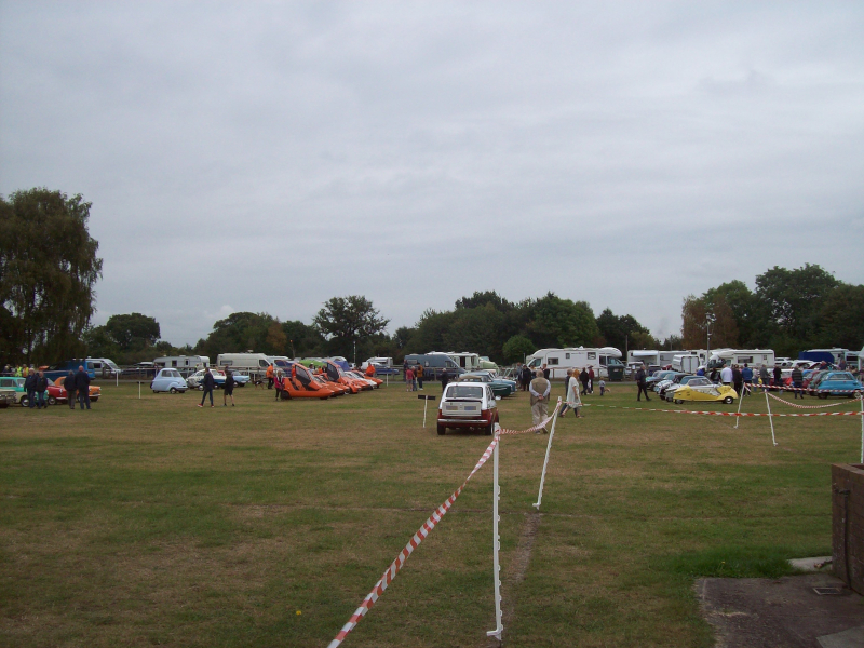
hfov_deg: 51.4
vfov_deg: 39.7
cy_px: 324
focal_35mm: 36
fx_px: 899
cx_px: 432
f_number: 4.8
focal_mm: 6
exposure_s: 1/283
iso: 80
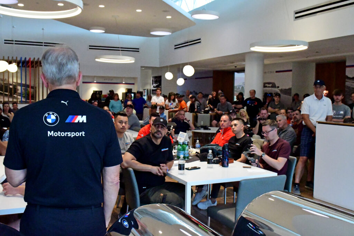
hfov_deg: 53.1
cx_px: 177
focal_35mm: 36
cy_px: 118
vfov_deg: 36.9
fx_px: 354
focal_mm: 24
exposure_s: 1/320
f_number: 7.1
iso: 22800
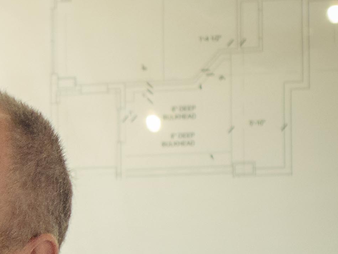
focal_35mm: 375
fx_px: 3661
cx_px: -407
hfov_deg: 5.2
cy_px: 451
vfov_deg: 3.9
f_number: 3.2
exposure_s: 1/60
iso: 400
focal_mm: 50
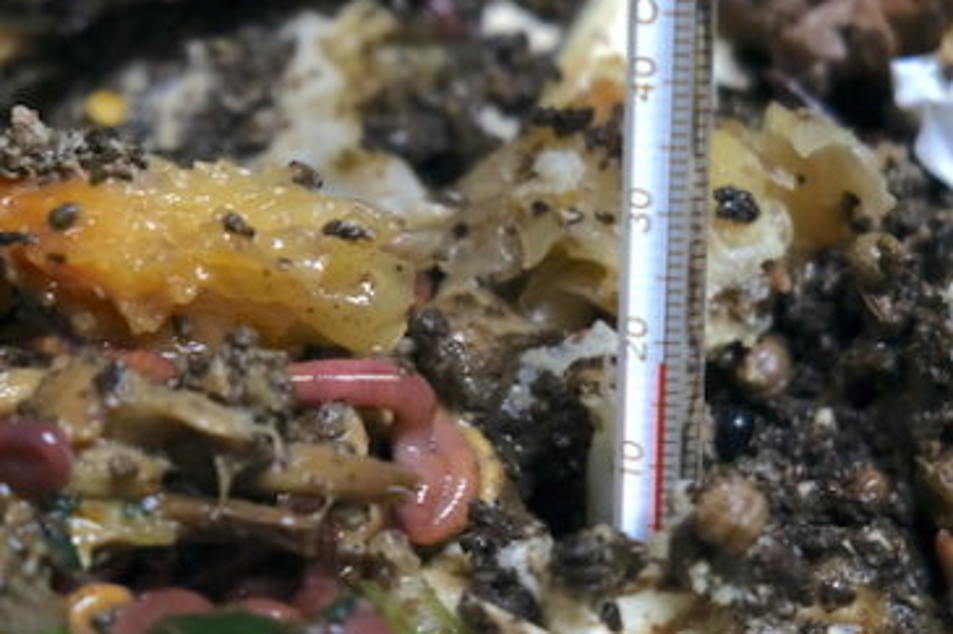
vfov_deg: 10.4
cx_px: 418
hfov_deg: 15.5
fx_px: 3493
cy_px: 226
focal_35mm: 132
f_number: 3.6
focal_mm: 31.5
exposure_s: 1/25
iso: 1000
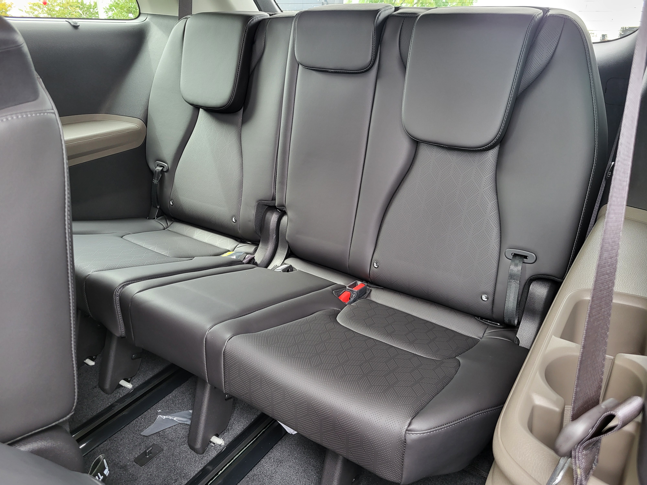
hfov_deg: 67.3
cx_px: 324
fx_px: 486
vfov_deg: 53.1
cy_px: 242
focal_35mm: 26
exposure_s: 1/40
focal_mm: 5.4
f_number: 1.8
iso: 200
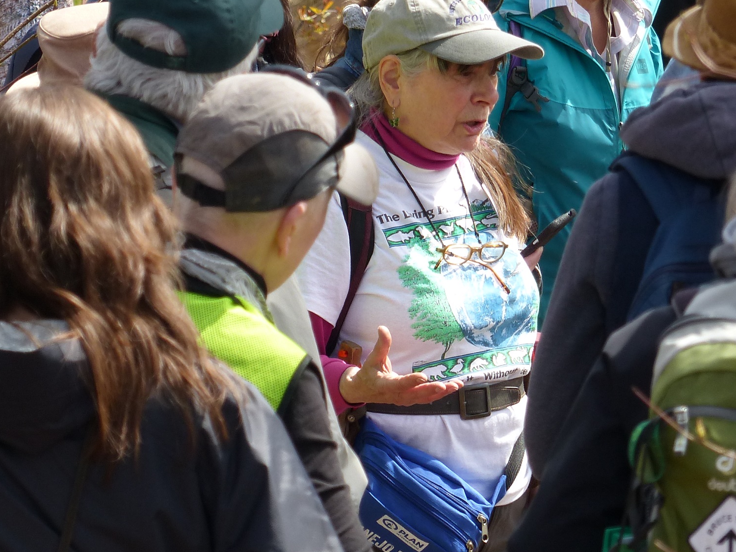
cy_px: 257
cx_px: 324
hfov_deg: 3.5
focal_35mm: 571
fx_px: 12141
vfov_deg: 2.6
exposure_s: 1/400
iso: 125
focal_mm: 73
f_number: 4
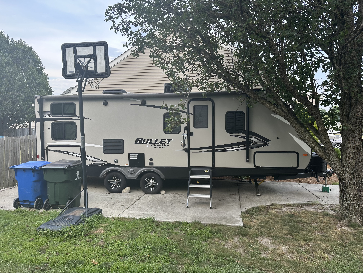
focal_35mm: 24
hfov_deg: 71.6
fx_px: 252
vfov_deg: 56.8
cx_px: 182
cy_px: 136
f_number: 1.78
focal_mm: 6.86
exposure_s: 1/128
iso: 64
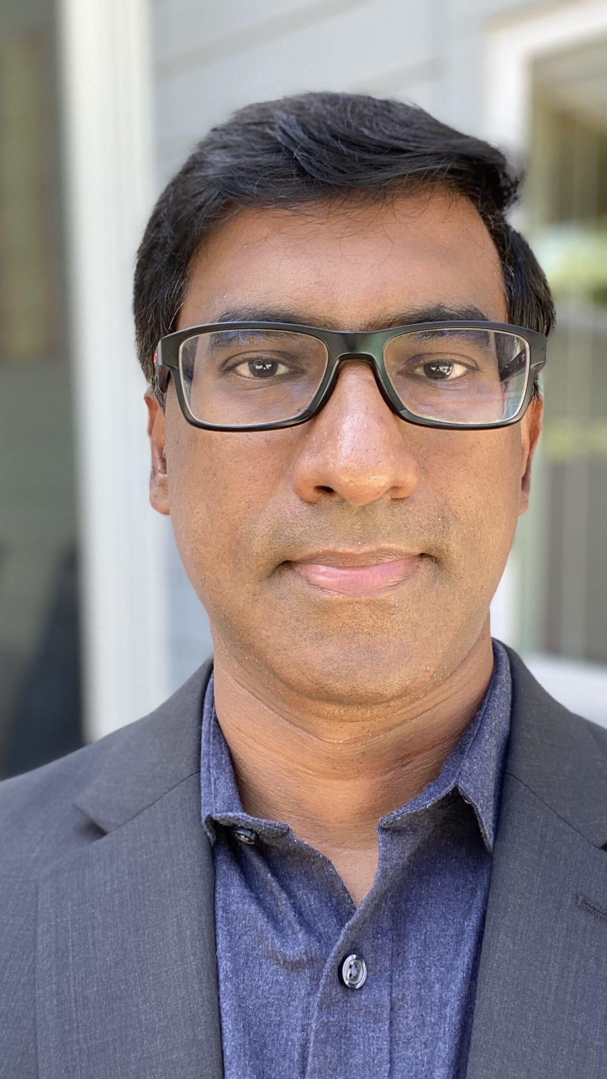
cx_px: 333
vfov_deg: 59.5
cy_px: 541
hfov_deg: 35.6
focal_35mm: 33
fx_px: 944
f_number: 2.2
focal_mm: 2.71
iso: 64
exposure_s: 1/122
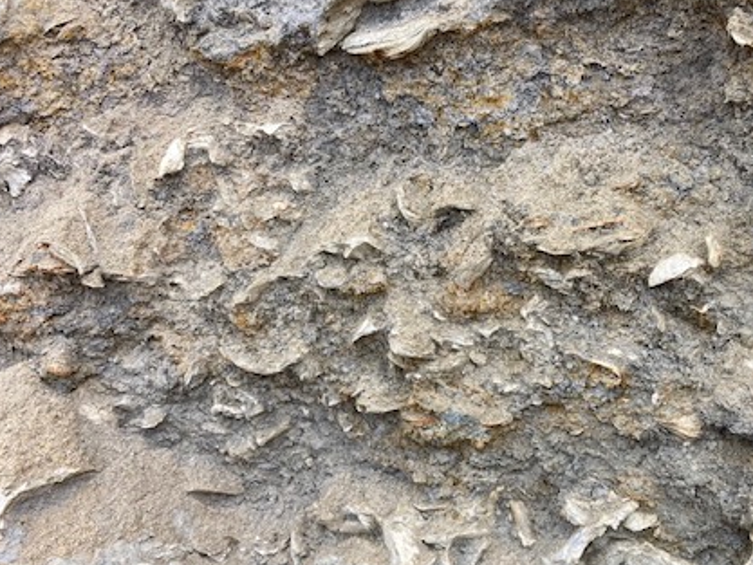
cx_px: 520
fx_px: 936
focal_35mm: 43
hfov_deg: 43.0
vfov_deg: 33.6
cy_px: 298
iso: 20
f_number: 1.8
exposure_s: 1/442
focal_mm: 3.99
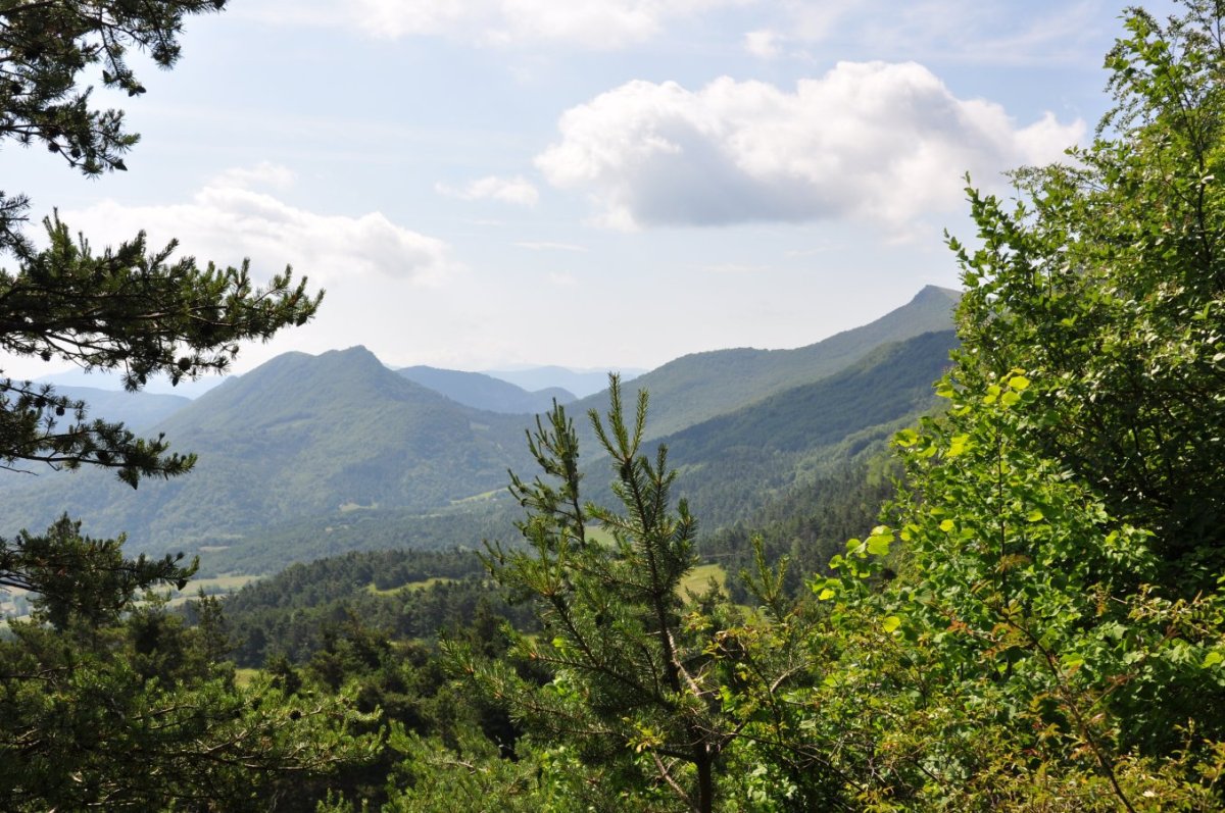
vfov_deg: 34.1
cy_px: 406
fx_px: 1325
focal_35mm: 39
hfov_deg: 49.6
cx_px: 612
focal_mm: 26
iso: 200
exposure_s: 1/400
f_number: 11
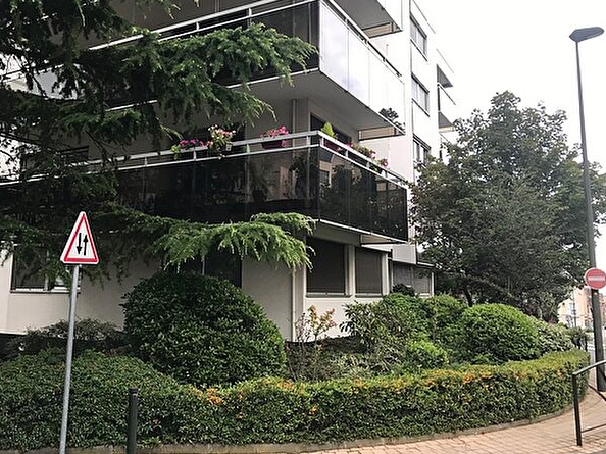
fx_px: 577
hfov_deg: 55.1
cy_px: 194
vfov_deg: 42.8
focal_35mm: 33
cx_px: 257
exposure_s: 1/406
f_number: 1.8
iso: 20
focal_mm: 3.99
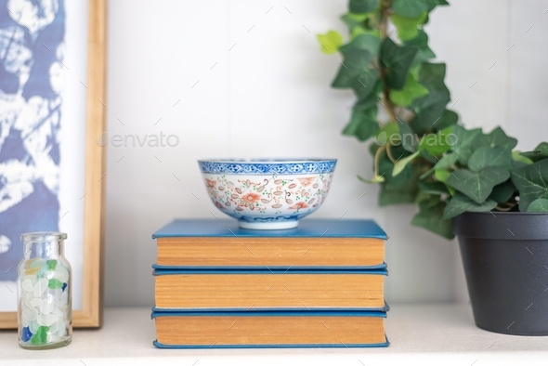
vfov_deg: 27.0
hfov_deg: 39.6
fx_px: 761
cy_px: 183
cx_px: 274
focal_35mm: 50
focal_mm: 50
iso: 320
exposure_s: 1/200
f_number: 1.8
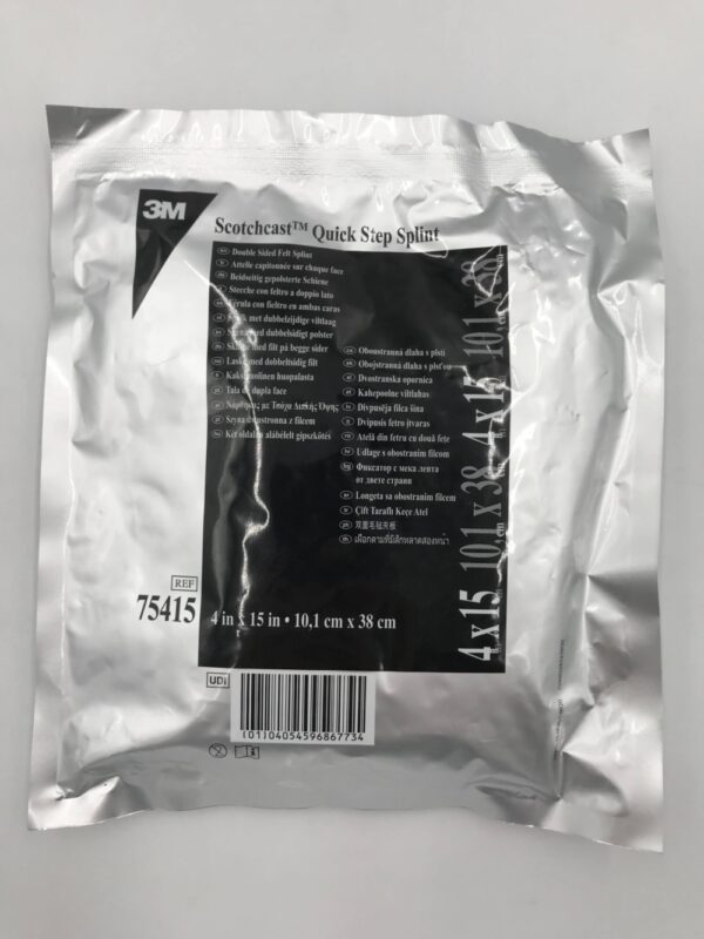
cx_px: 352
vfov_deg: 63.4
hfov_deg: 49.7
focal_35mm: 28
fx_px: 759
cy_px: 470
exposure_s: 1/120
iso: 20
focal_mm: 3.99
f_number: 1.8
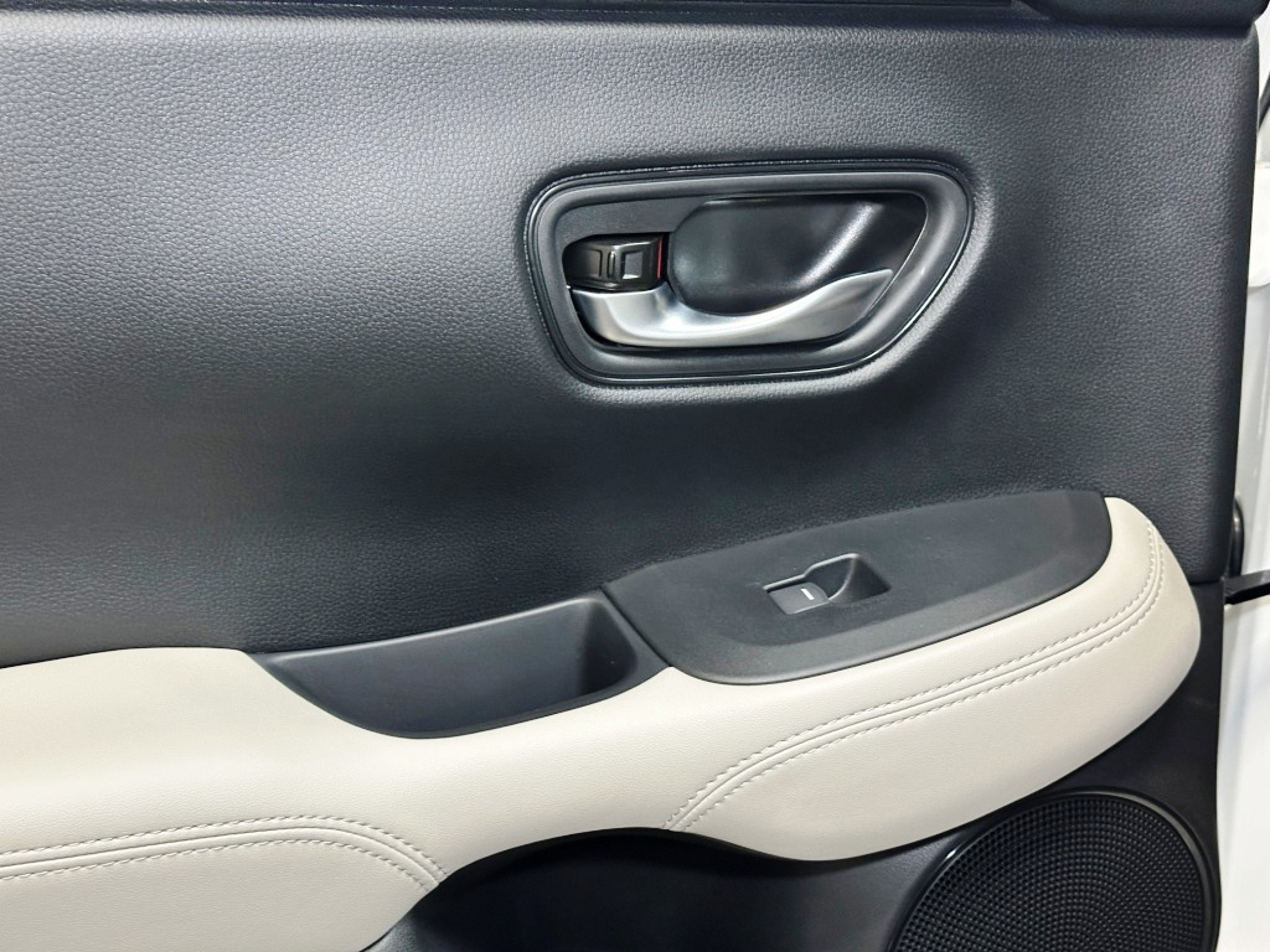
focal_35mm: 48
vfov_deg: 30.3
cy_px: 476
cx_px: 635
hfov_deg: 39.7
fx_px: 1761
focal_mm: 6.86
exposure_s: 1/40
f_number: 1.78
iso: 500
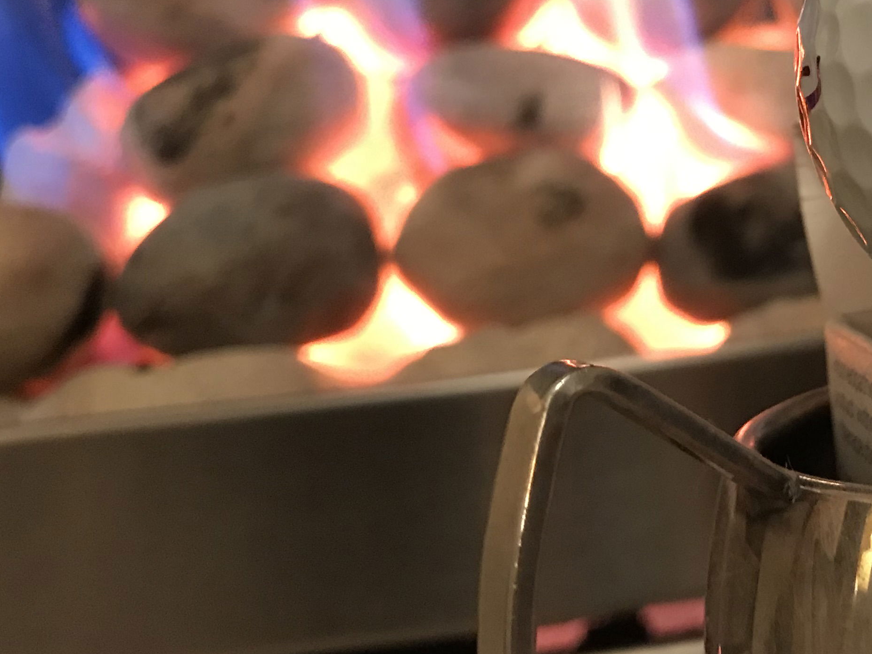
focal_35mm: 61
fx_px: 1537
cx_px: 821
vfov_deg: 23.2
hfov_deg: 30.0
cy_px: 31
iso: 80
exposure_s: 1/7
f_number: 1.8
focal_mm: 3.99
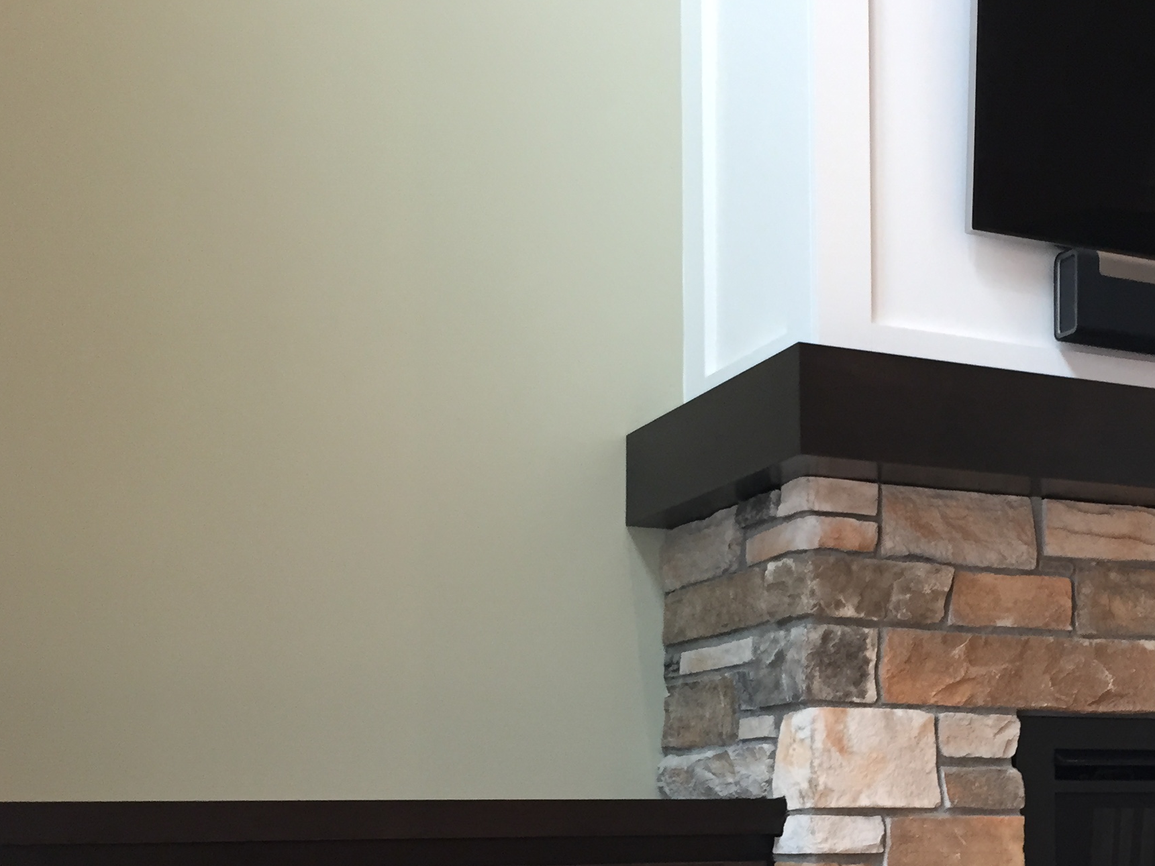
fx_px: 1835
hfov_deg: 33.3
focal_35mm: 55
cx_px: 1022
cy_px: 740
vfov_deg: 25.9
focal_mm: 4.15
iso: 100
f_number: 2.2
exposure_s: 1/30
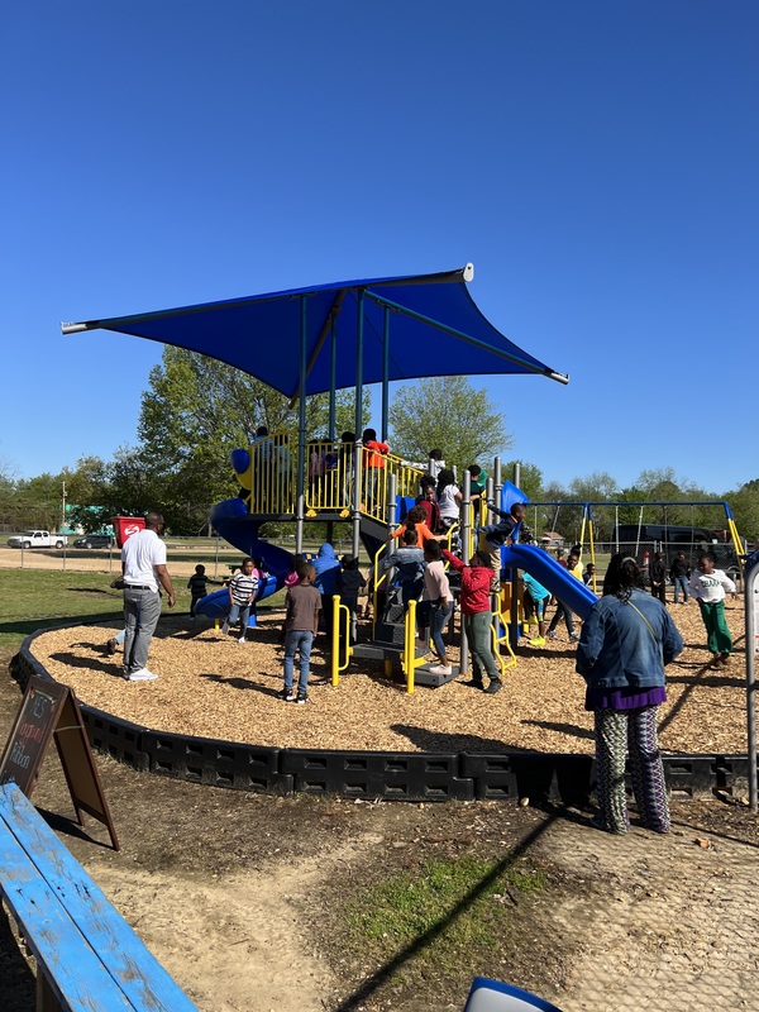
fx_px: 760
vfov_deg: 67.3
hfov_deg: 53.1
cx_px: 380
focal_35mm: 26
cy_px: 506
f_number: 1.5
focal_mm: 5.7
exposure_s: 1/3571
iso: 50
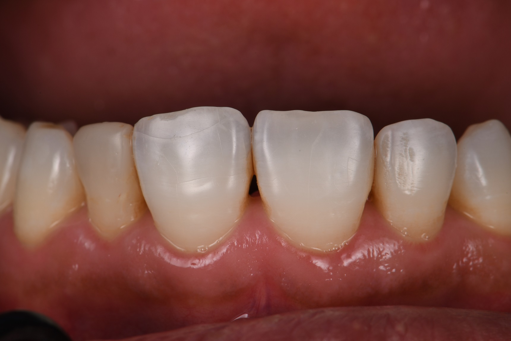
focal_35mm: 126
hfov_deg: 16.3
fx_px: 1788
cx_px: 256
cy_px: 170
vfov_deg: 10.9
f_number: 32
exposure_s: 1/160
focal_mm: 105
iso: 200
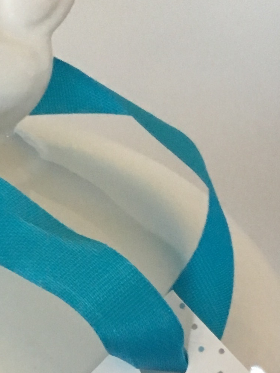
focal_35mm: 118
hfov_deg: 12.4
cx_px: -10
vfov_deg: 15.7
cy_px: 512
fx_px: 1273
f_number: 2.2
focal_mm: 4.15
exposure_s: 1/30
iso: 125
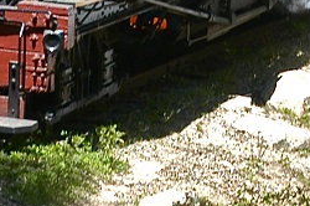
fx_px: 4334
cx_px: 423
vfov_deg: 2.7
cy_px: -146
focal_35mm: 504
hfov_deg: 4.1
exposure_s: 1/180
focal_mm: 70
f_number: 7.1
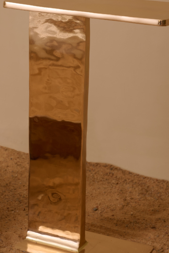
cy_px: 96
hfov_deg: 15.3
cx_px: 84
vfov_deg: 22.8
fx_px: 627
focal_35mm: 89
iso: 160
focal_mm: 50
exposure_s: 1/160
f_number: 7.1
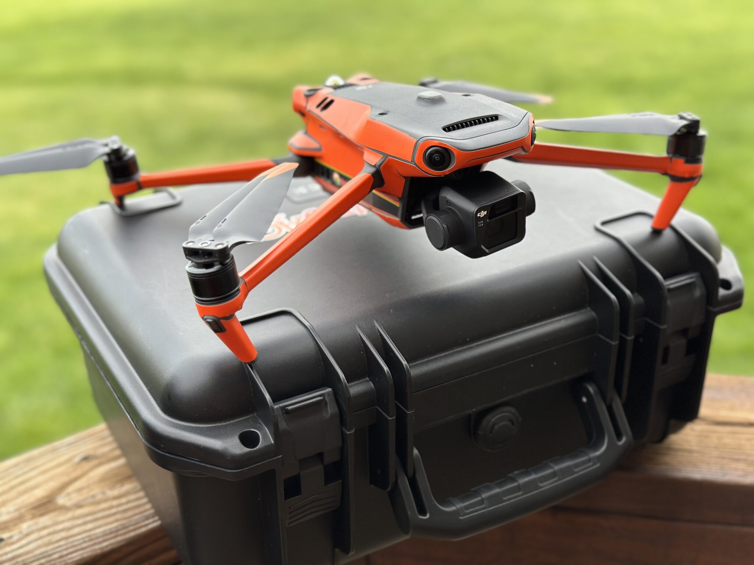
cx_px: 377
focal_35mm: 48
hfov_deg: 39.7
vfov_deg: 30.3
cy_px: 282
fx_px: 1046
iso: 80
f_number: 1.78
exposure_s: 1/404
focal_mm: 6.86
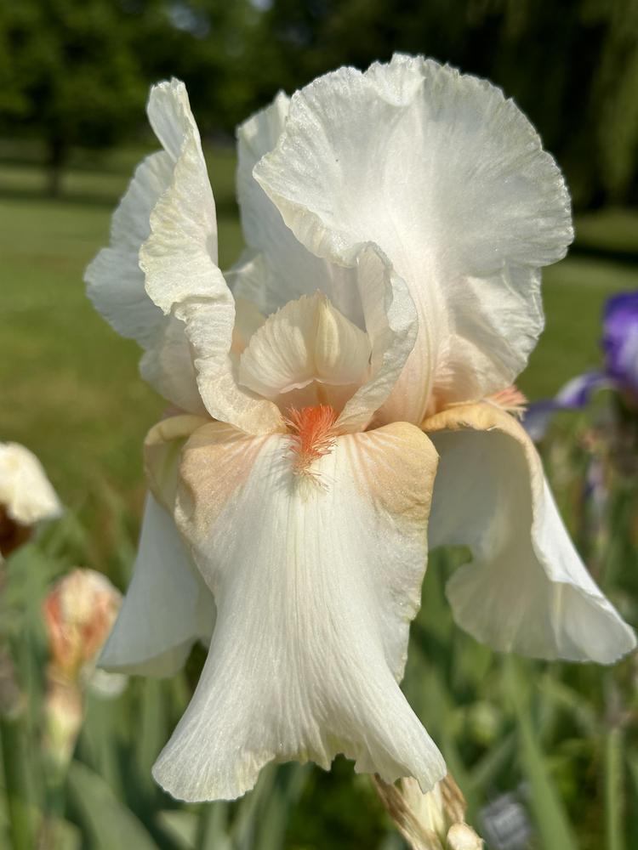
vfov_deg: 39.7
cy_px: 425
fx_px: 1180
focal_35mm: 48
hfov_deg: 30.3
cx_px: 319
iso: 64
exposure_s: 1/7092
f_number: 1.78
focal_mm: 6.86
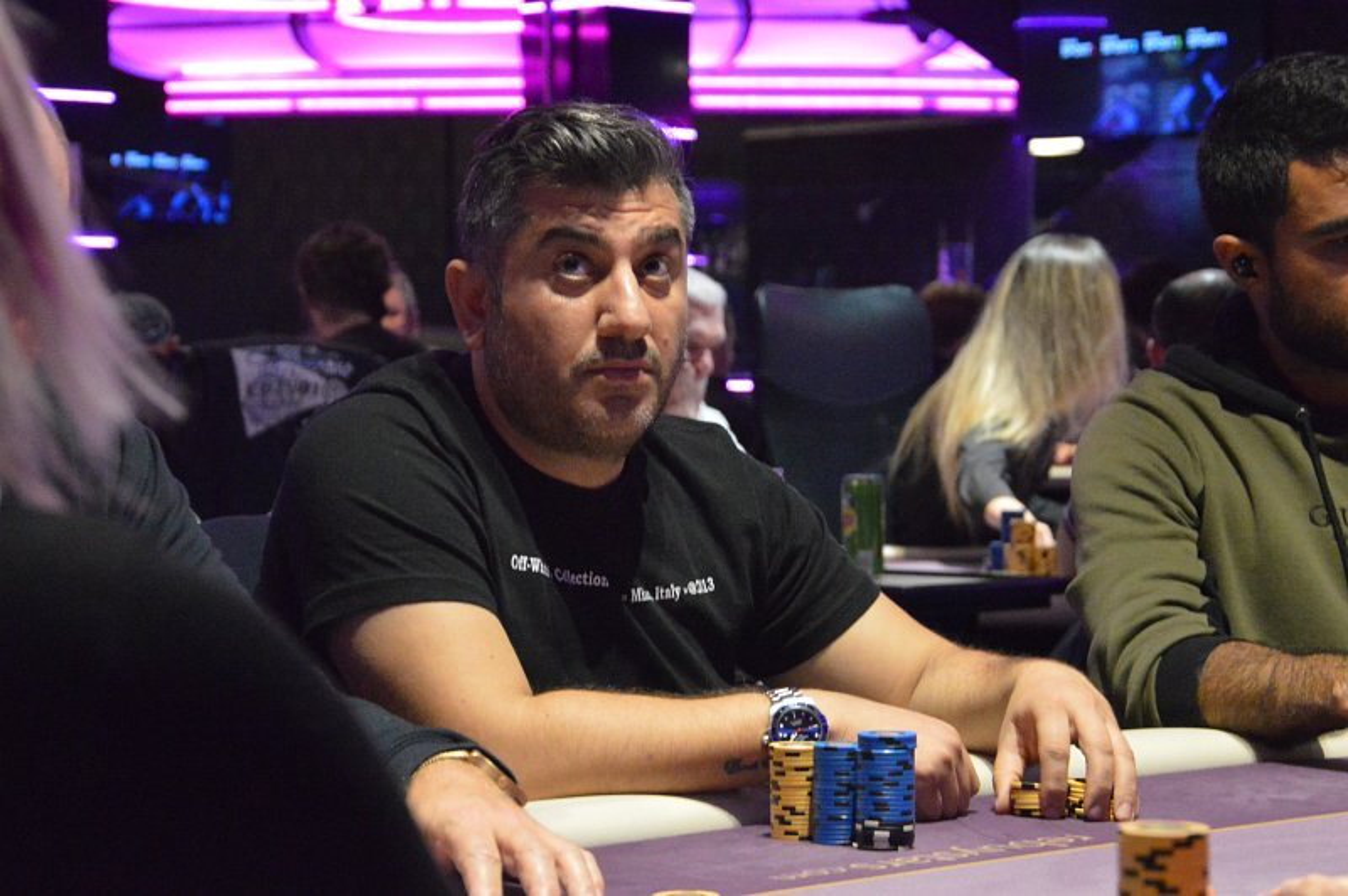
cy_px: 448
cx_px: 674
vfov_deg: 15.7
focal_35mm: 87
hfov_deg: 23.4
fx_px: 3255
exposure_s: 1/50
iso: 6400
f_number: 5
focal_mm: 58
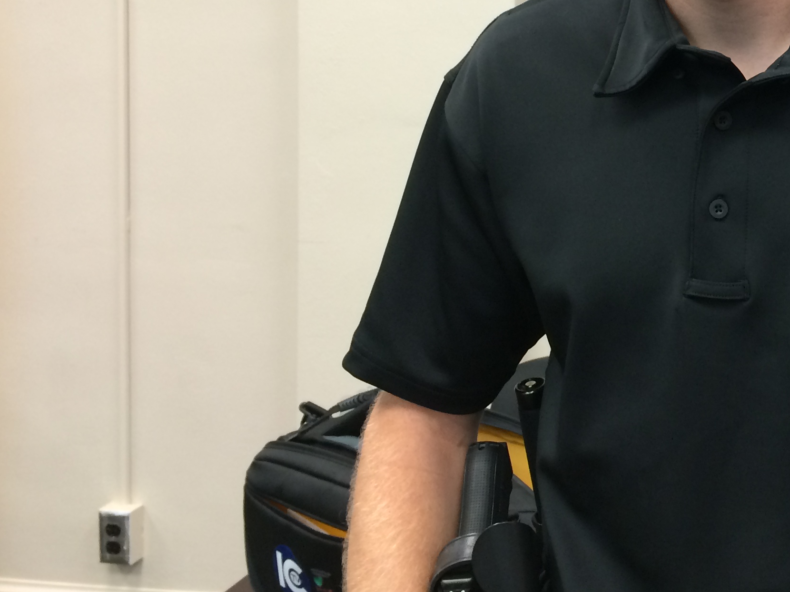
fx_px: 1346
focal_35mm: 59
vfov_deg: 24.4
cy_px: 105
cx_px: 775
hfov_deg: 30.6
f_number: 2.2
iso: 100
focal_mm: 4.12
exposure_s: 1/30
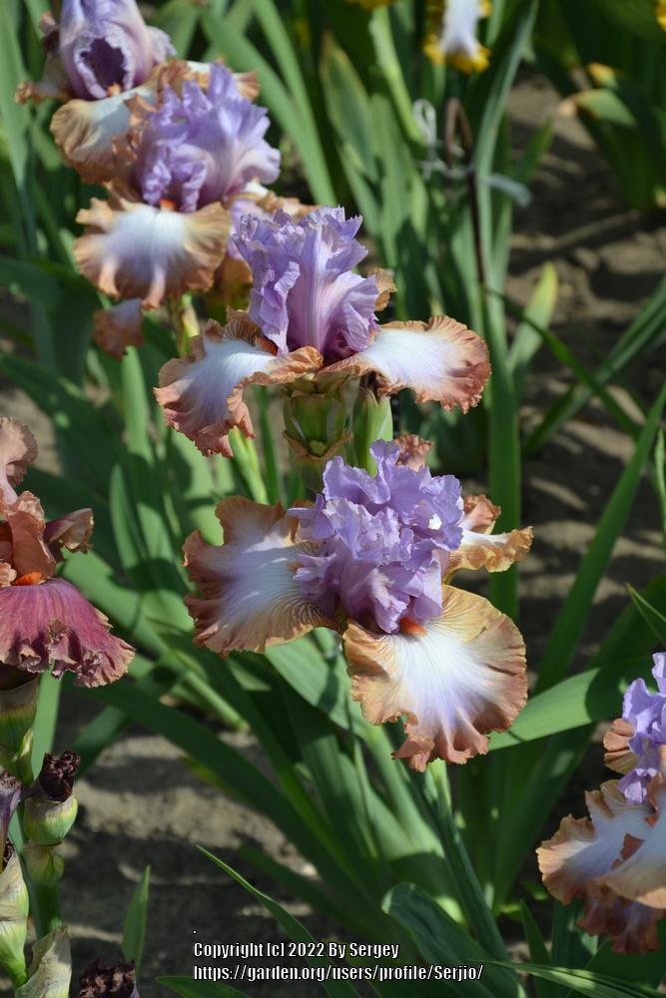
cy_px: 499
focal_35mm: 99
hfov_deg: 13.8
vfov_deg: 20.6
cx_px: 333
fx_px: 2746
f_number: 5.6
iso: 140
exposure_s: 1/500
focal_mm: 66
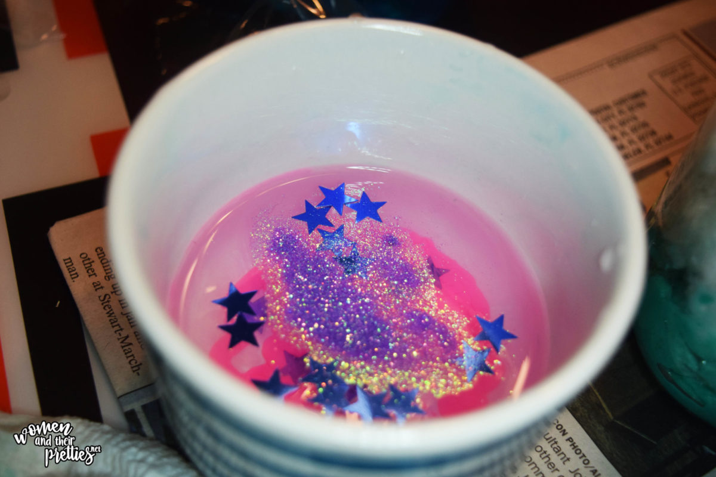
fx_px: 835
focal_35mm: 42
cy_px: 238
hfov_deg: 46.4
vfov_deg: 31.9
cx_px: 358
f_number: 4.2
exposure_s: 1/640
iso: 800
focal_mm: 28
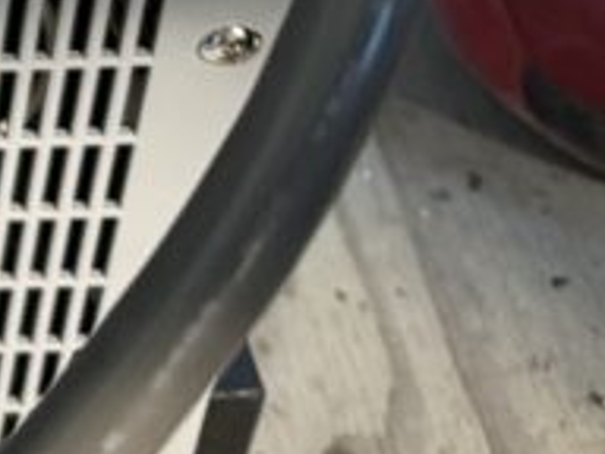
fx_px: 2237
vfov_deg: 10.6
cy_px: -470
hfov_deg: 11.8
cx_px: -955
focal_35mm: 128
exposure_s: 1/60
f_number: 1.78
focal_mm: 6.86
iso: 320
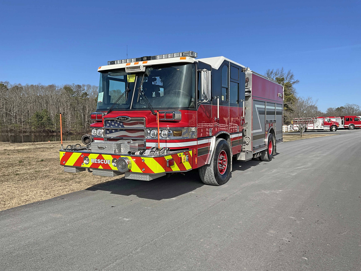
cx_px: 180
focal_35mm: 29
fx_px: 302
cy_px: 136
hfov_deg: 61.7
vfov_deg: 48.2
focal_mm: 3
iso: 25
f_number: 1.8
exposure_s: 1/2227
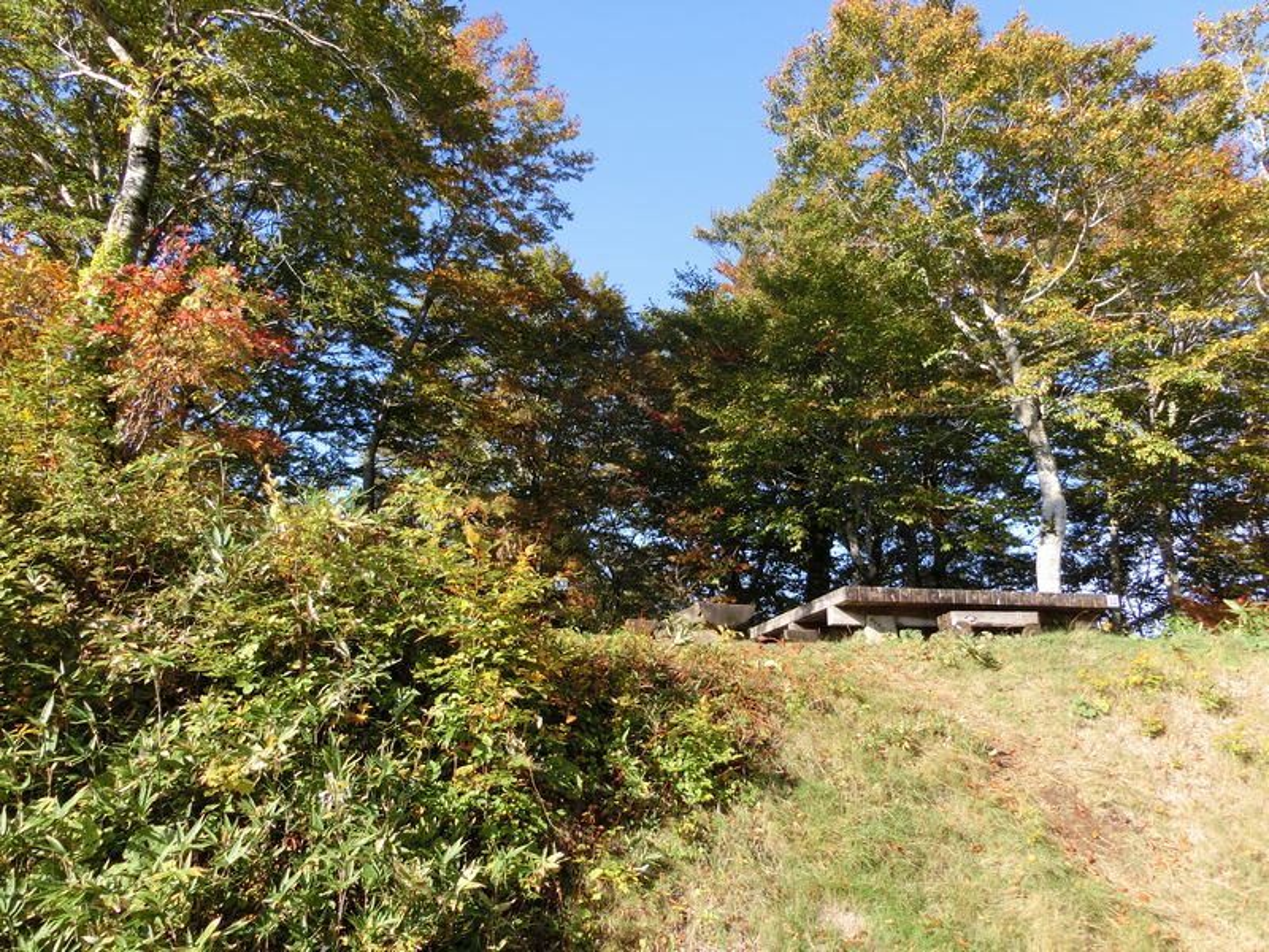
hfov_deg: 69.4
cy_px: 476
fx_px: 916
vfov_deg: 54.9
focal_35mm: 25
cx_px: 634
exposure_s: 1/250
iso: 80
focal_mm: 4.5
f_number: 3.5
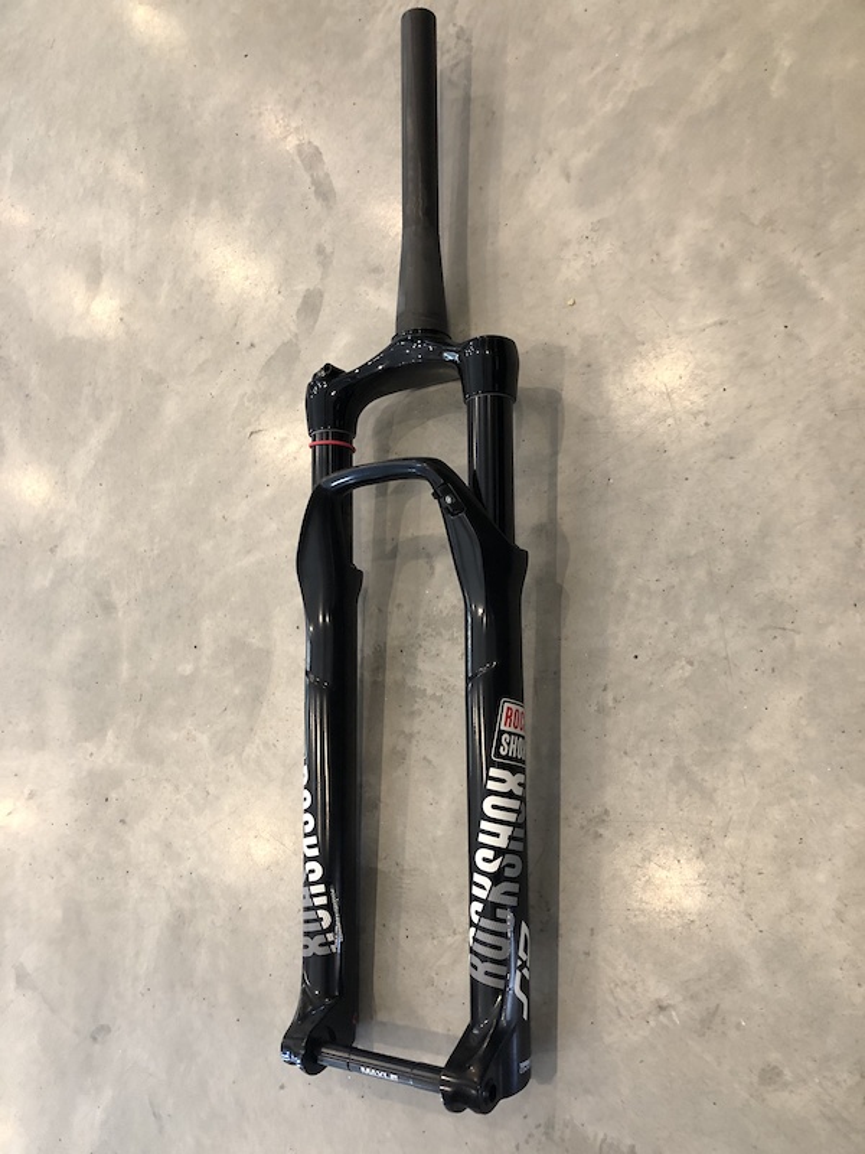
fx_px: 933
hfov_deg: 49.7
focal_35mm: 28
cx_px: 432
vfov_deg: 63.4
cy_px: 577
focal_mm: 4
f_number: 1.8
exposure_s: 1/15
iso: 64
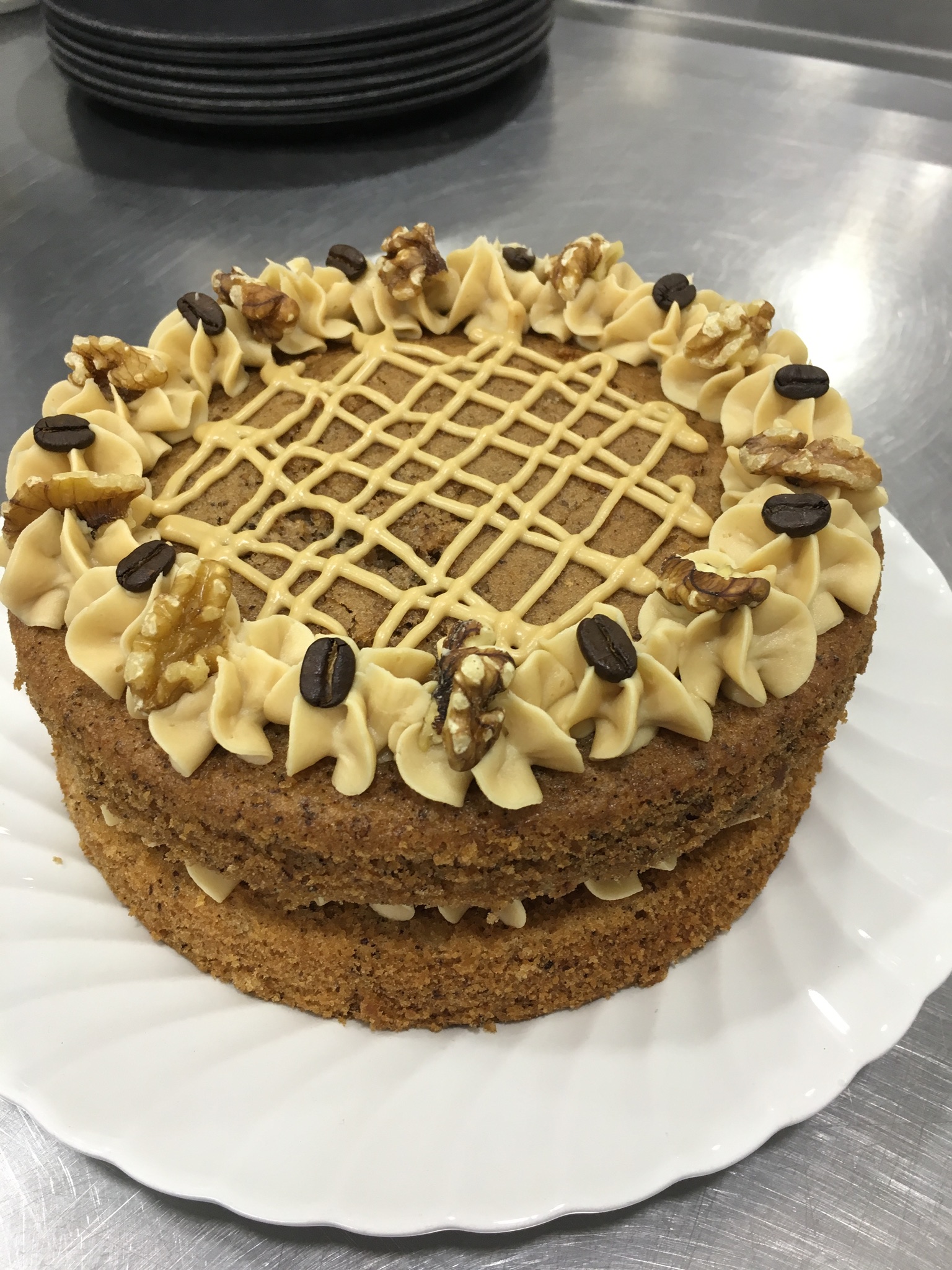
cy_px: 635
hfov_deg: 48.2
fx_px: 1063
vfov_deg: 61.7
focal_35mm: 29
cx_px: 476
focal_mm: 4.15
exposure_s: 1/33
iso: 64
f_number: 2.2
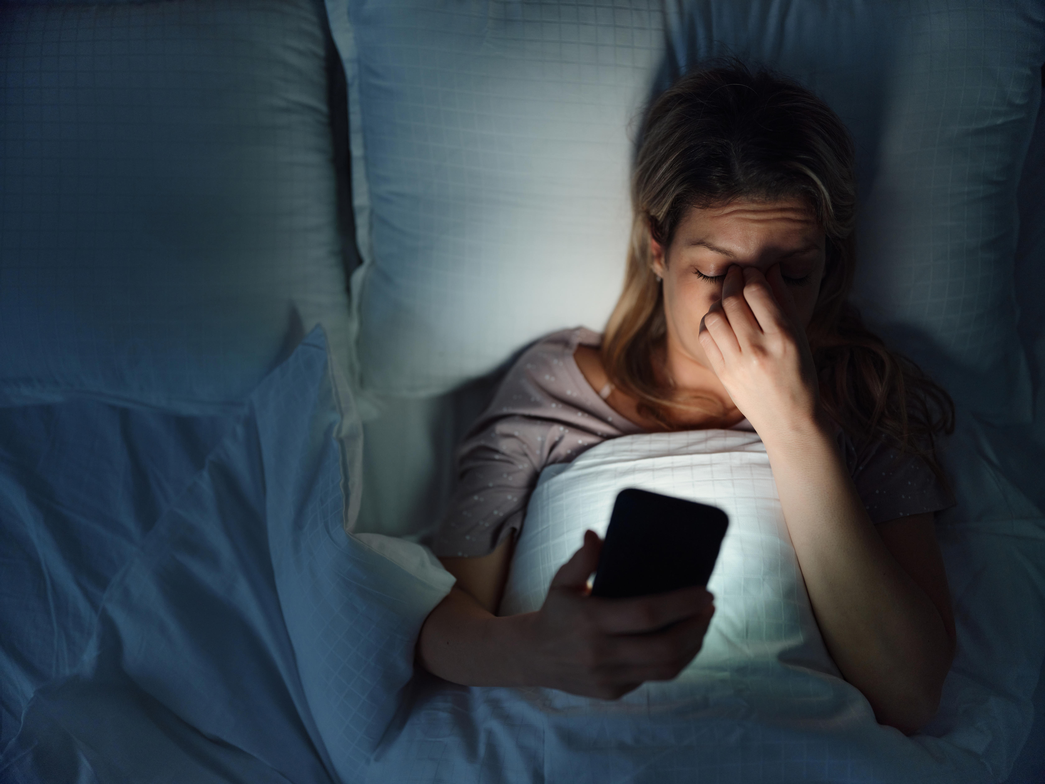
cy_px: 392
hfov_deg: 56.8
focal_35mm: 32
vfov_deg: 44.2
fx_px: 966
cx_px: 522
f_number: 1.4
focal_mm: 40
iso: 800
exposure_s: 1/30
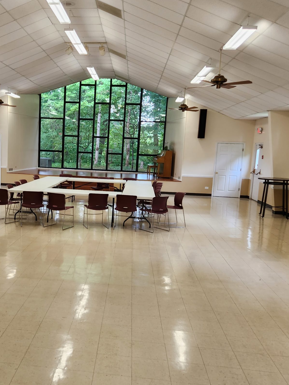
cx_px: 77
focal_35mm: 37
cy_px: 203
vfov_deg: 50.1
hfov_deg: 37.8
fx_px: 412
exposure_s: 1/120
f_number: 1.8
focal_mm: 5.4
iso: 125
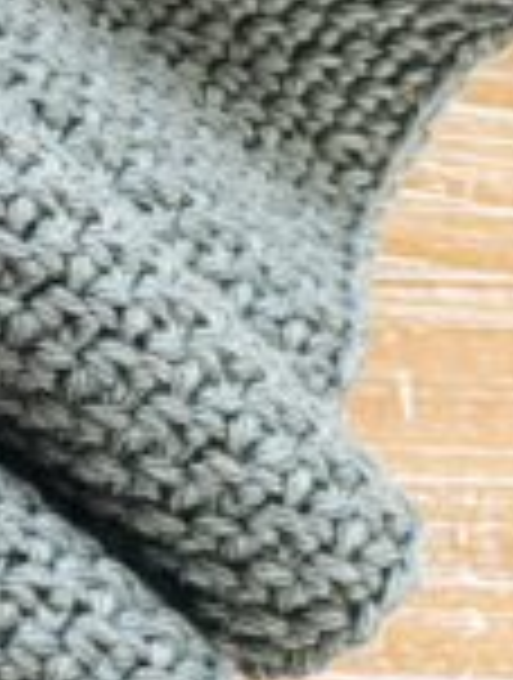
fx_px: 2460
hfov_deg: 10.8
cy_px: -27
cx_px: -526
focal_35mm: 125
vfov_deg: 15.4
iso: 500
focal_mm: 5.96
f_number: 1.6
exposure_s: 1/40
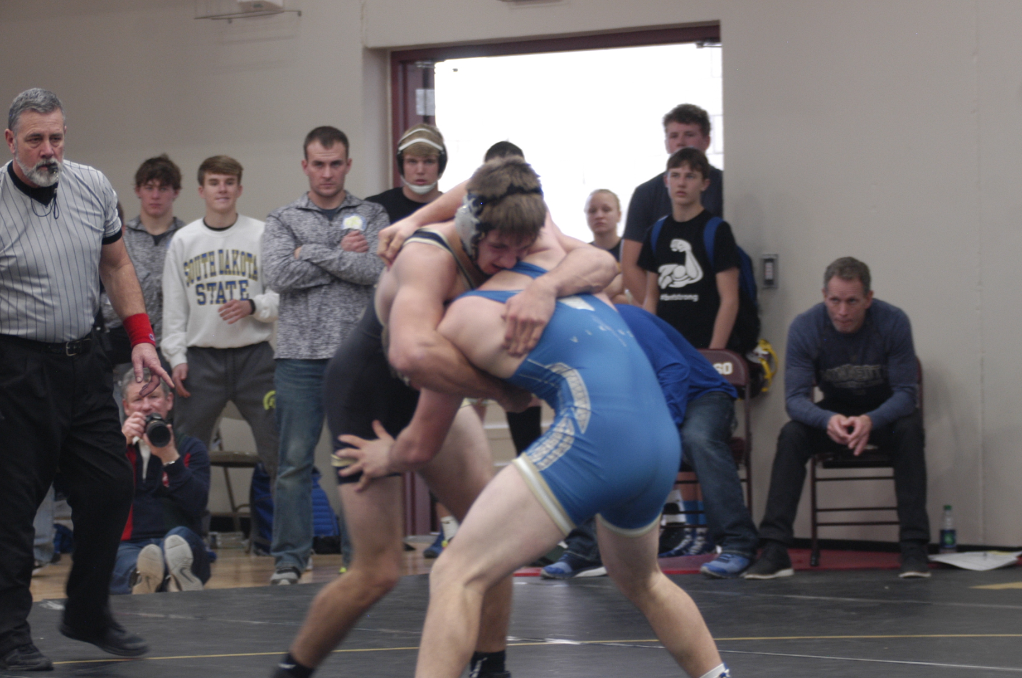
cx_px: 484
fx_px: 4678
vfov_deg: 8.3
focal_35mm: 165
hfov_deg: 12.5
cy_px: 406
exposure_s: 1/80
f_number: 2.8
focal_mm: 90
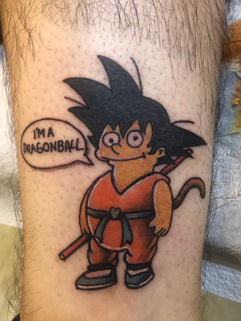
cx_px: 121
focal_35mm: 31
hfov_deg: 45.4
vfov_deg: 58.3
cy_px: 171
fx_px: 288
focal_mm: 3.99
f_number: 1.8
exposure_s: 1/15
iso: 40
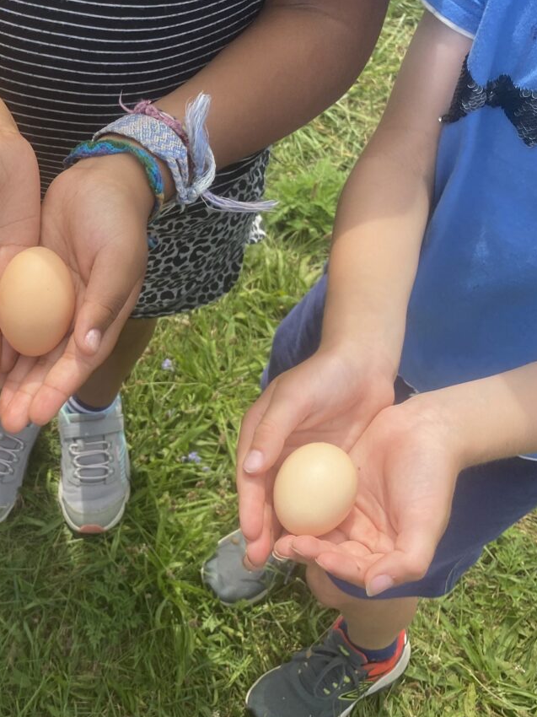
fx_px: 973
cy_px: 265
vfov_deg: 40.1
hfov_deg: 28.7
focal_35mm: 47
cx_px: -13
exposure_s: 1/1043
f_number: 1.8
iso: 32
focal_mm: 4.25
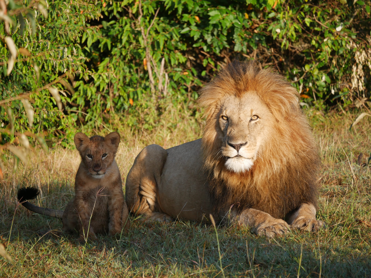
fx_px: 3216
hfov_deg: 6.6
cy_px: 139
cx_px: 186
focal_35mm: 300
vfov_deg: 5.0
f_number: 5.6
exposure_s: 1/320
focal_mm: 150
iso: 320
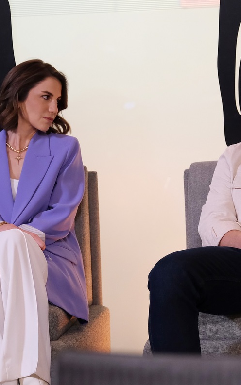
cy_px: 193
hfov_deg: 10.2
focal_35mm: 128
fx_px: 1344
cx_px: 151
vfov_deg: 16.3
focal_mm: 55
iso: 2500
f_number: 2.8
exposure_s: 1/40
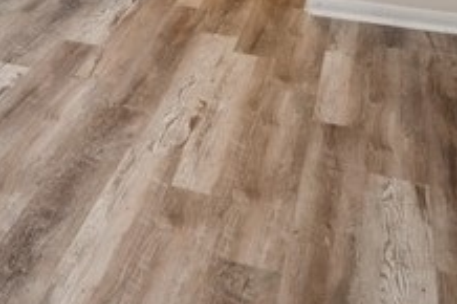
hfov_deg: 30.7
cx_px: 32
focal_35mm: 62
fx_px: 786
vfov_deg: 17.5
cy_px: -252
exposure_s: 3
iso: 100
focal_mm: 15
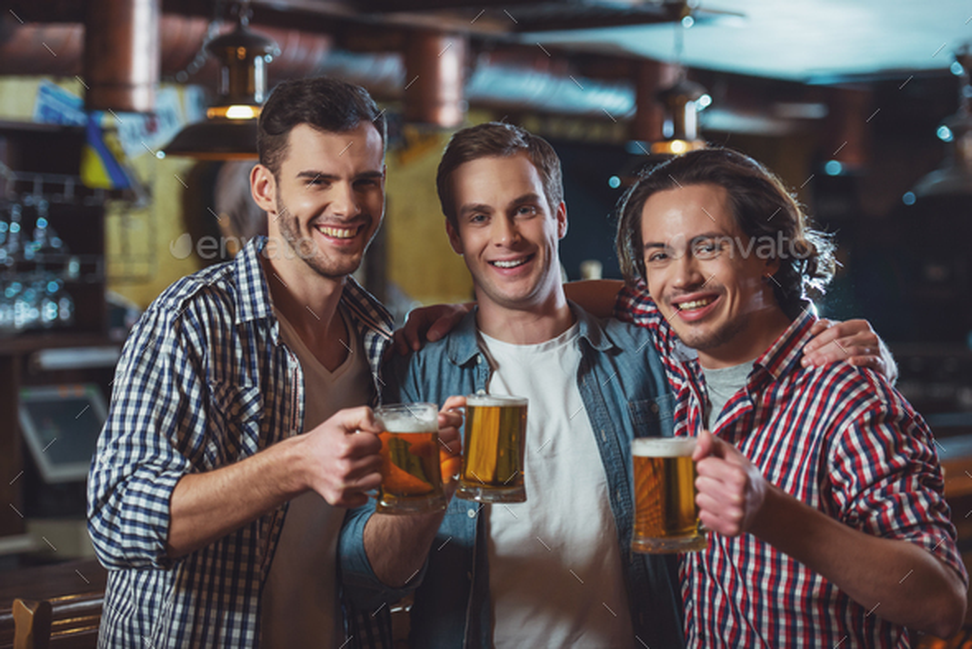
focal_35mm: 102
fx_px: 2755
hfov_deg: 20.0
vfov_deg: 13.4
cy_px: 324
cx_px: 486
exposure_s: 1/200
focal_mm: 102
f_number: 2.8
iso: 500
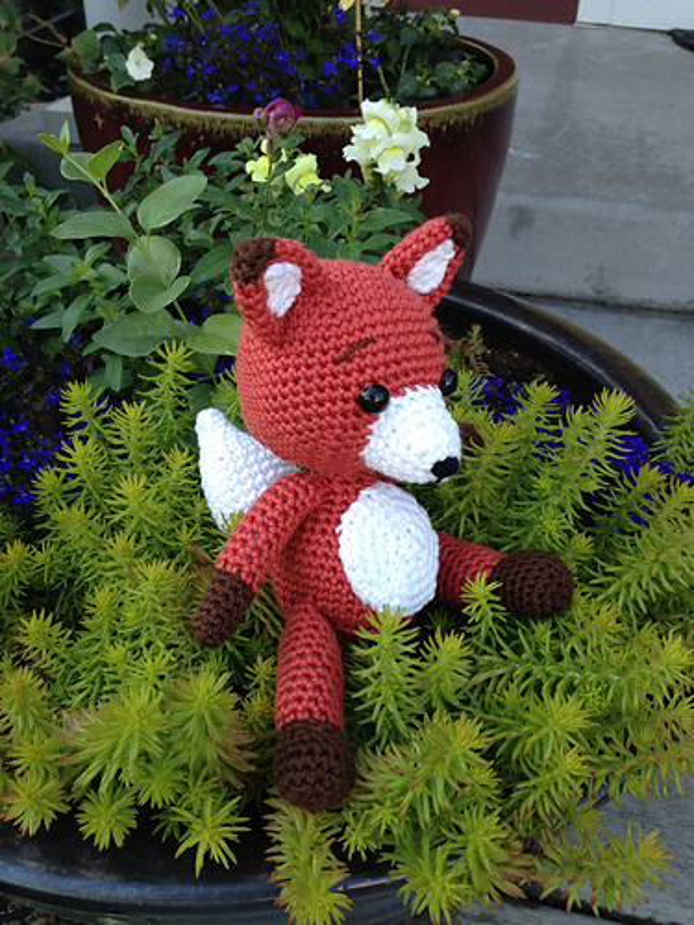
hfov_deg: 42.9
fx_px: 882
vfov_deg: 55.4
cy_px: 462
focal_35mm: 33
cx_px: 347
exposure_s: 1/120
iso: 50
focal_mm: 4.12
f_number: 2.4
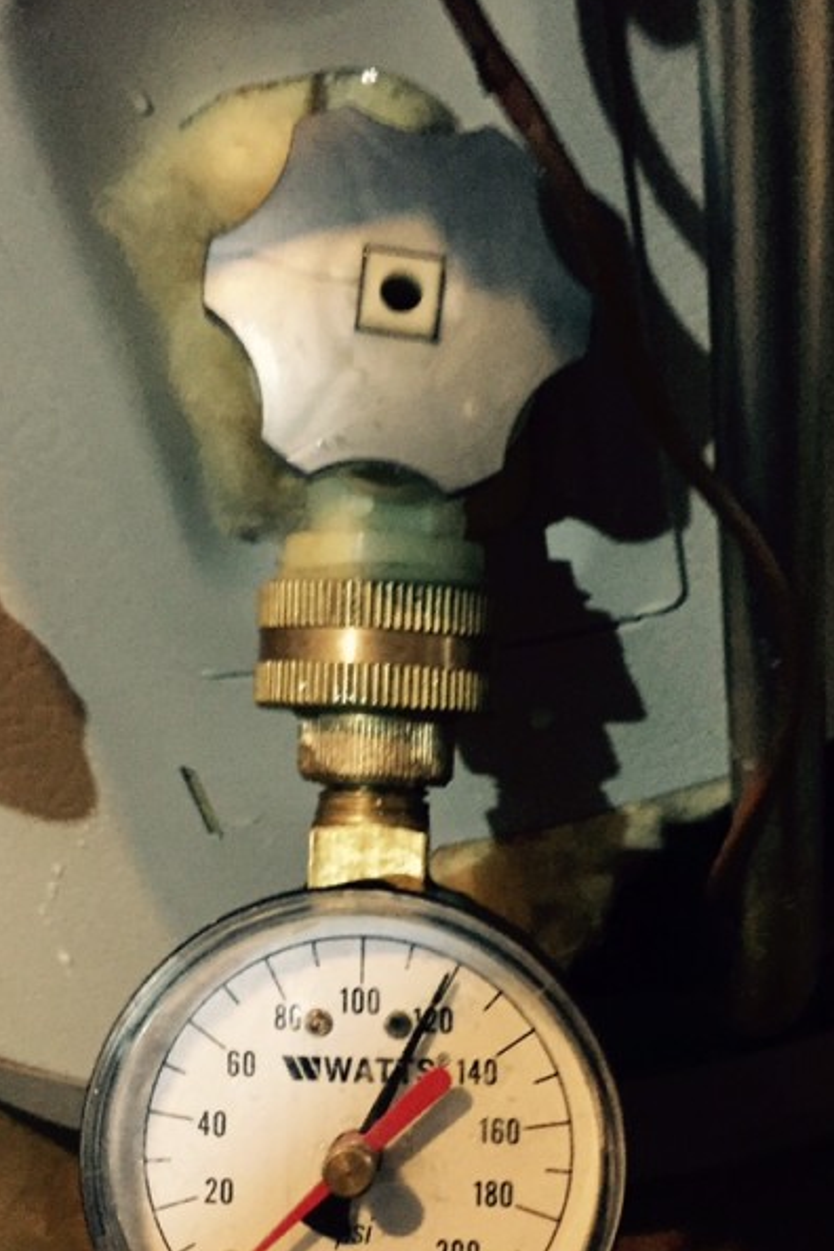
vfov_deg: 37.6
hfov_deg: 26.0
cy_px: 882
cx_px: 489
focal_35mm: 52
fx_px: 1807
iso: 500
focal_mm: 4.15
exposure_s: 1/15
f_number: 2.2
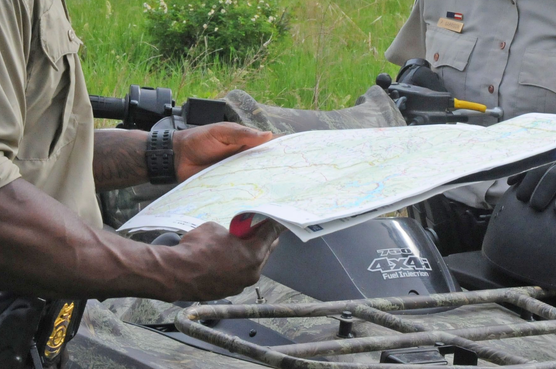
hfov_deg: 12.2
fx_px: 2592
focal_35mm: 168
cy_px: 82
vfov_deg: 8.1
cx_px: 286
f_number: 13
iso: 1000
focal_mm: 46
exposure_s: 1/640
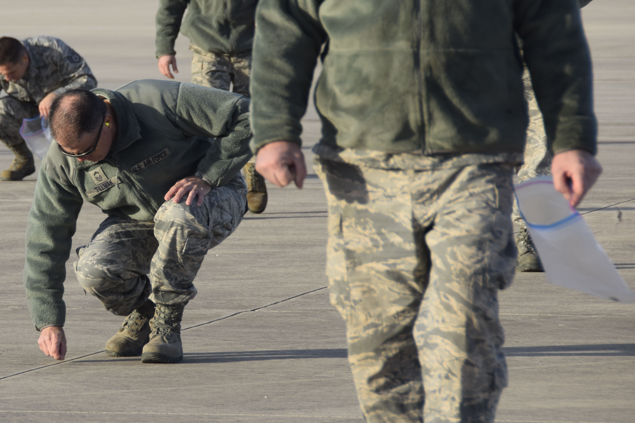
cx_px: 49
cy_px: 146
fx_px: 7355
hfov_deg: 4.9
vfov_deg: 3.3
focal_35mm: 417
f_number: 8
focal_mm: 150
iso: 110
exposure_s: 1/200
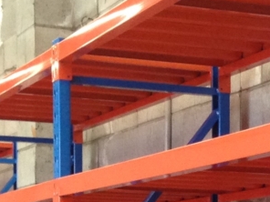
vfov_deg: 8.5
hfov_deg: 11.1
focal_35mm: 171
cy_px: 321
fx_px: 1334
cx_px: 403
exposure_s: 1/20
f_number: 2.4
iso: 125
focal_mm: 4.12
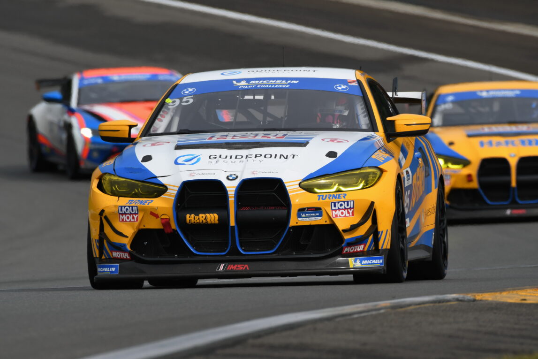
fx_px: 10312
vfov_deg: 2.0
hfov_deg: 3.0
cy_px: 180
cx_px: 269
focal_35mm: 690
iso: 250
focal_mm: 460
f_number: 8
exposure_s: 1/800
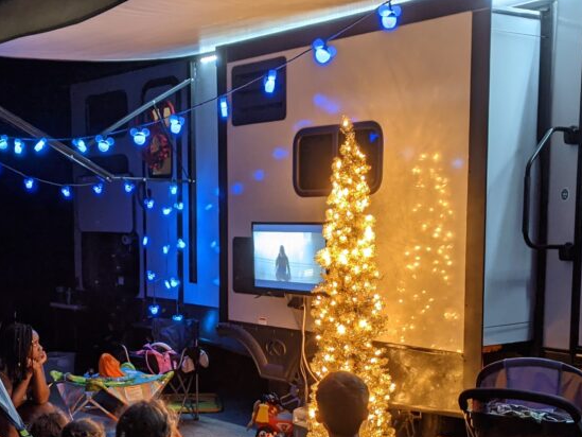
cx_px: 261
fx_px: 992
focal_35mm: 59
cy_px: 340
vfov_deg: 24.5
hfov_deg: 32.7
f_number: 1.8
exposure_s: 1/10.9
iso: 126
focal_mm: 4.44
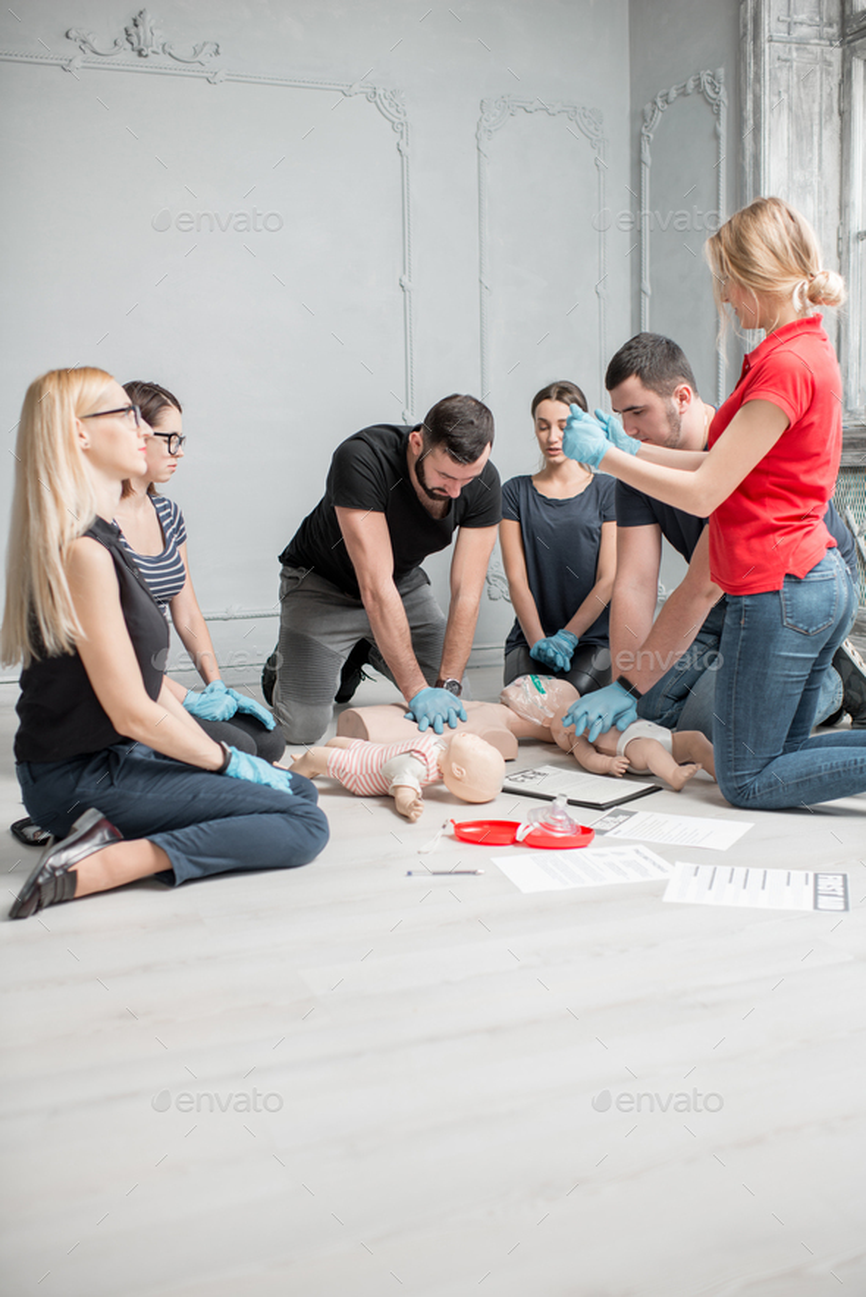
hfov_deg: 37.9
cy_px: 648
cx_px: 433
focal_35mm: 35
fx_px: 1262
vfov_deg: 54.4
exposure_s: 1/160
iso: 250
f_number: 2.5
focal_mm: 35
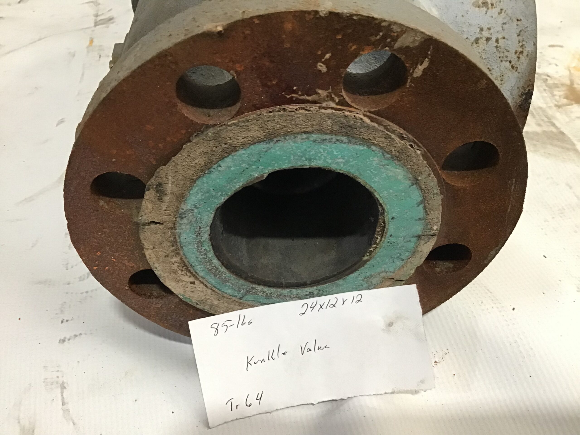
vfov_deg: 45.4
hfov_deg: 58.4
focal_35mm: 31
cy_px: 218
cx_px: 290
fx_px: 519
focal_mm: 3.3
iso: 125
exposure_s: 1/30
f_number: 2.4
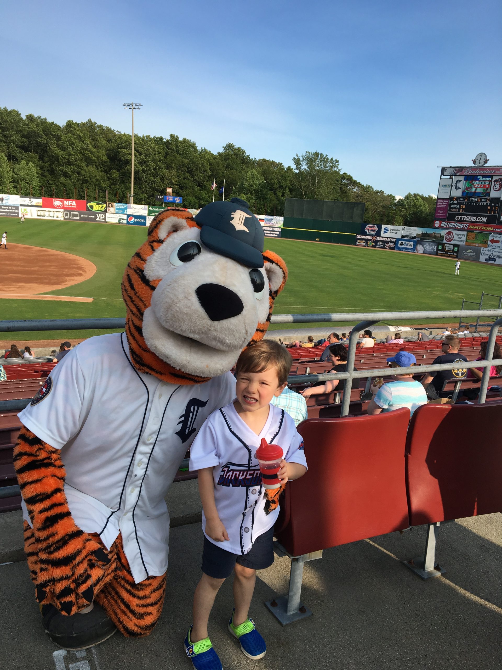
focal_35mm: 29
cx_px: 251
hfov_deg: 48.2
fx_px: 561
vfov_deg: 61.7
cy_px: 335
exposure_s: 1/1304
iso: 25
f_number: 2.2
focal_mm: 4.15
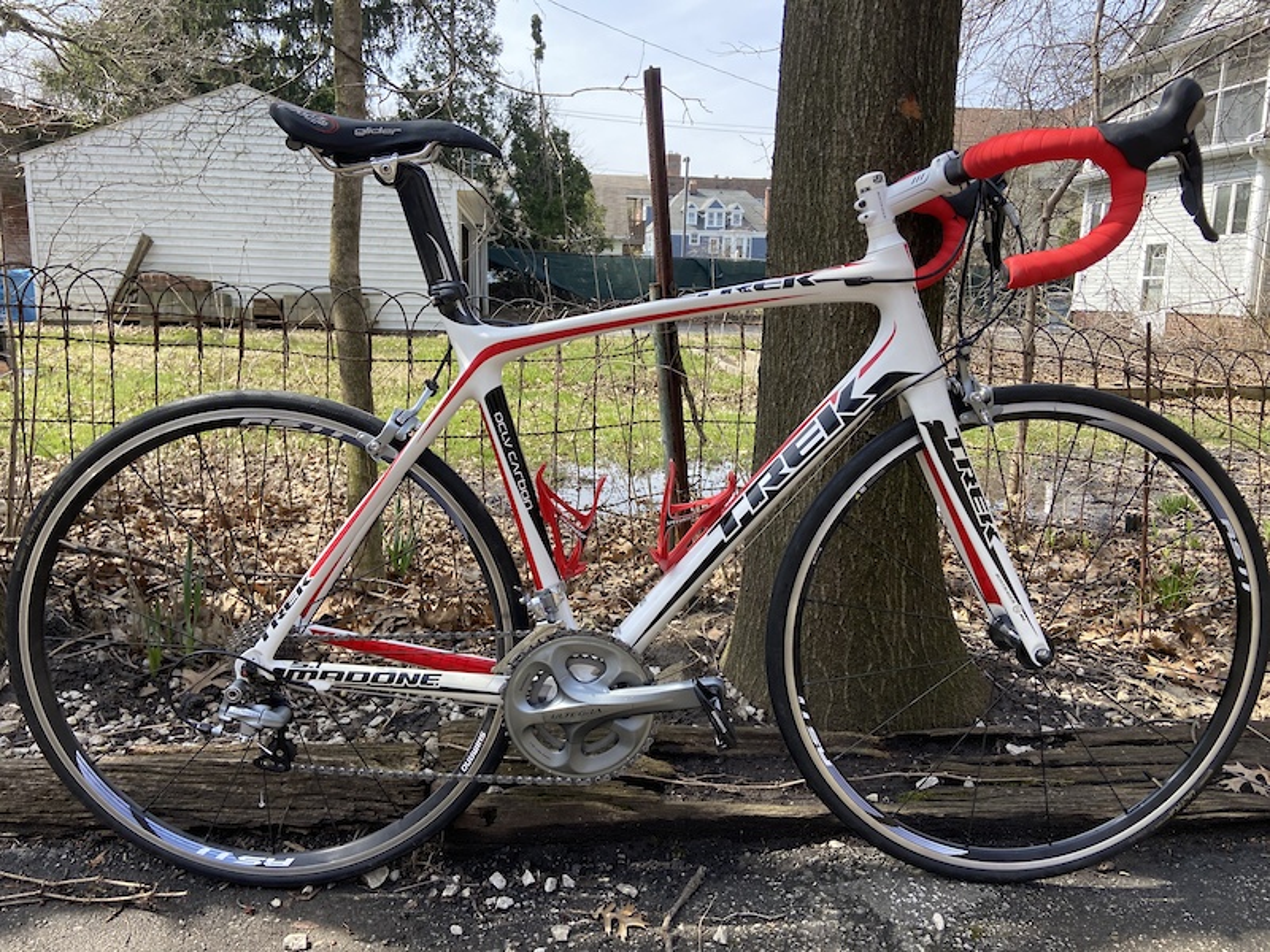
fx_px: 954
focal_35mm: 26
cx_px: 635
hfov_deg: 67.3
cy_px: 476
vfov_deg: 53.1
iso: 32
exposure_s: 1/752
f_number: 1.8
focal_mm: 4.25
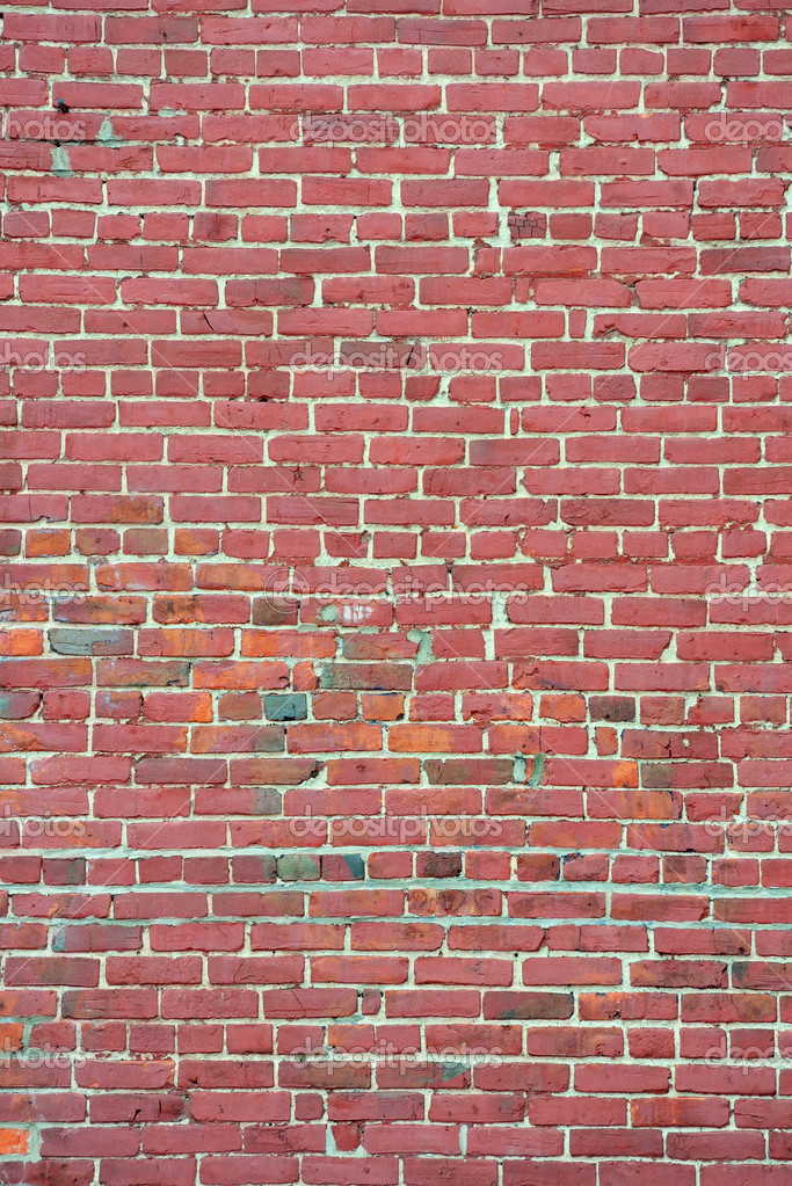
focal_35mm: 200
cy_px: 593
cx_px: 396
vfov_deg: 10.3
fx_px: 6593
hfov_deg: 6.9
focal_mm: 200
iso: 560
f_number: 8
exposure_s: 1/200
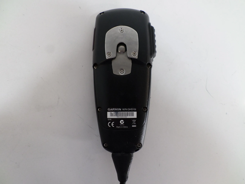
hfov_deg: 69.4
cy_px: 92
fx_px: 177
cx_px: 122
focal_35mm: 25
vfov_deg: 54.9
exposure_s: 1/30
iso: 80
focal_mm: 4.5
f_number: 2.5
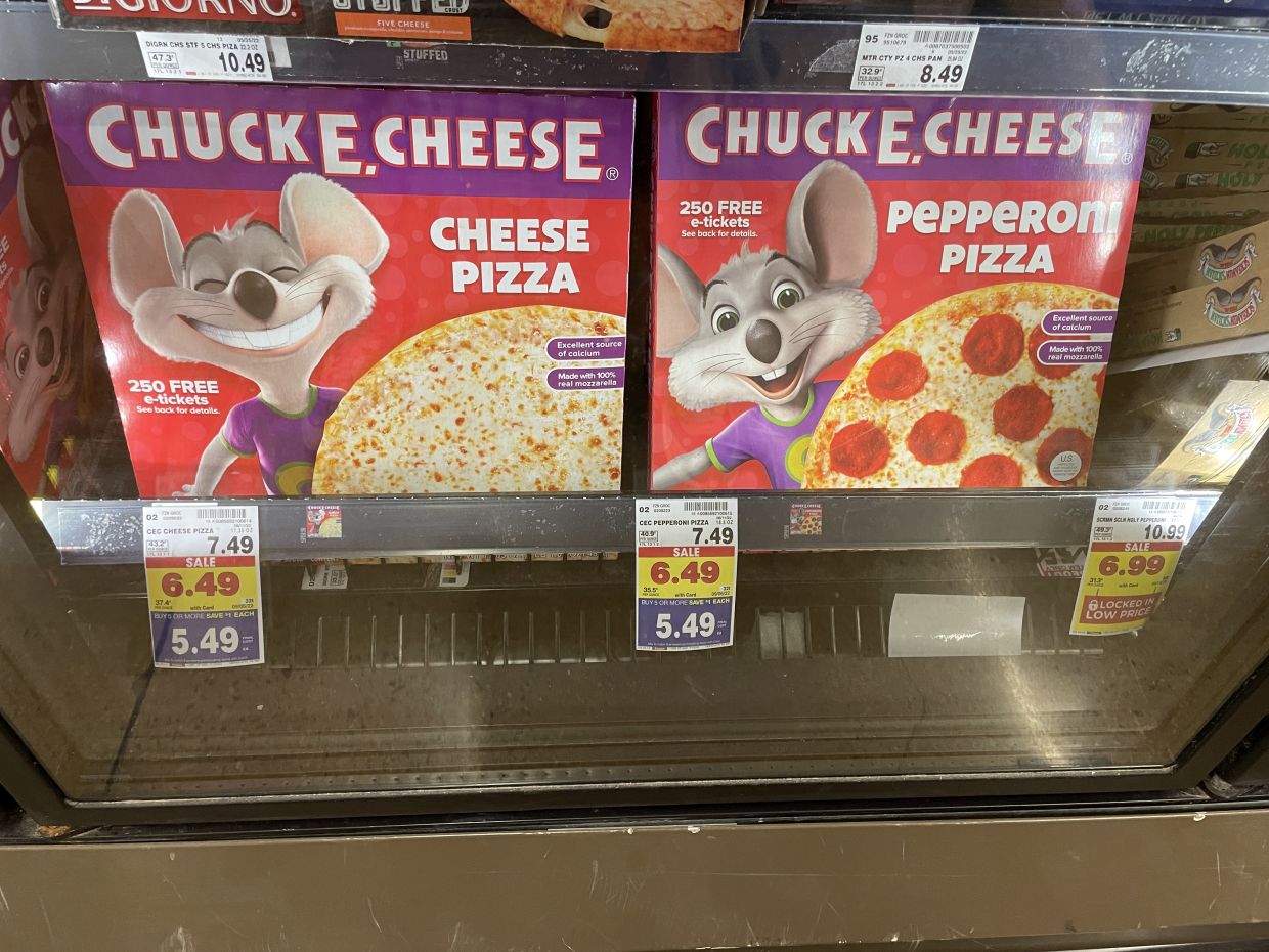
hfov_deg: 67.3
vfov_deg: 53.1
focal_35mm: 26
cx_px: 634
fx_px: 953
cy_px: 476
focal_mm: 4.2
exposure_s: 1/60
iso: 125
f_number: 1.6
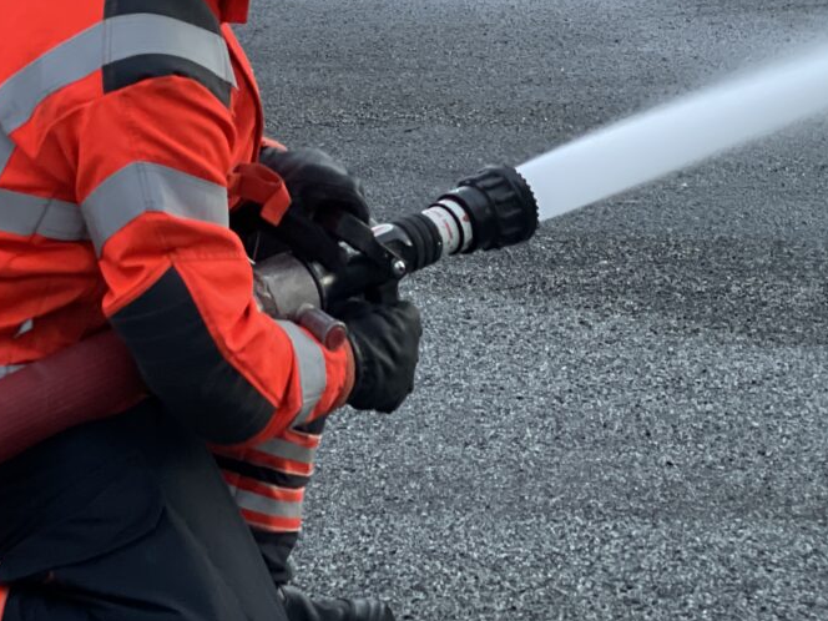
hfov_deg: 13.1
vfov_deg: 9.9
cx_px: -94
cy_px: -72
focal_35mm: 148
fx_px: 3540
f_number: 2.2
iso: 320
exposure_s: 1/40
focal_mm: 7.5
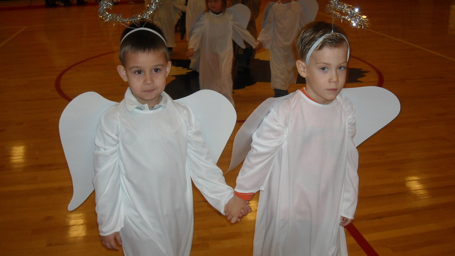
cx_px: 223
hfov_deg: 51.6
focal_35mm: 39
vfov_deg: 30.4
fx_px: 471
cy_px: 117
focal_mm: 5.7
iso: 200
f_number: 2.8
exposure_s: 1/60
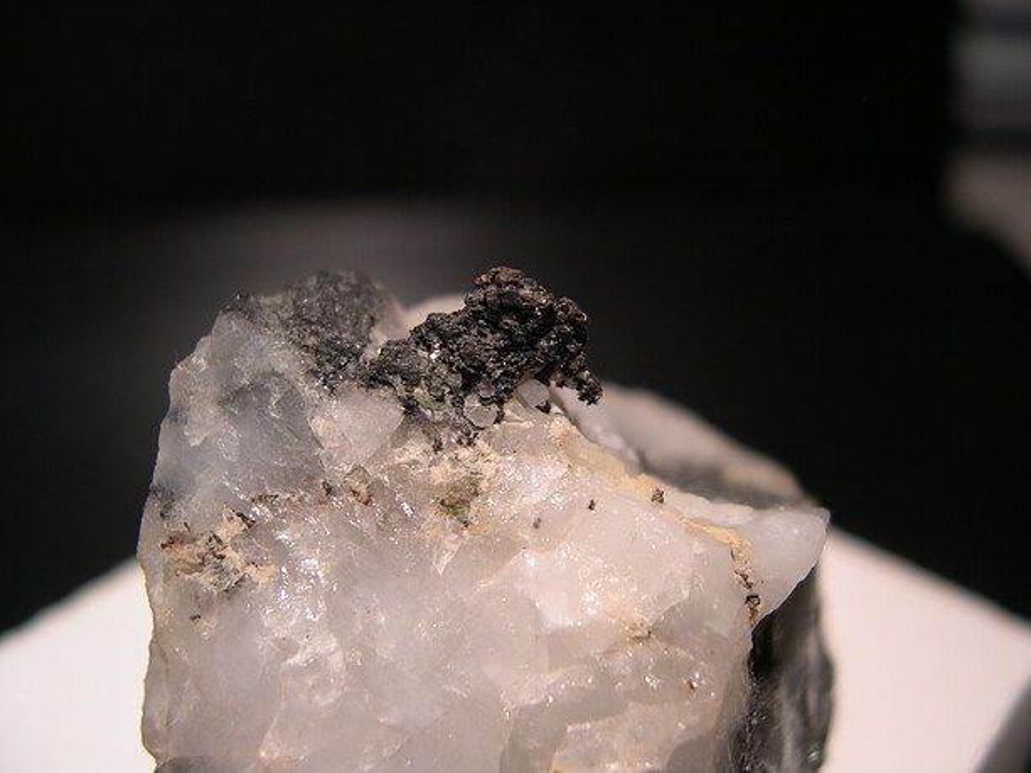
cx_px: 516
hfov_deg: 49.0
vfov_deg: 37.7
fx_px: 1132
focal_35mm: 38
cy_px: 386
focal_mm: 8
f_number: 2.8
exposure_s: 1/31.2
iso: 100
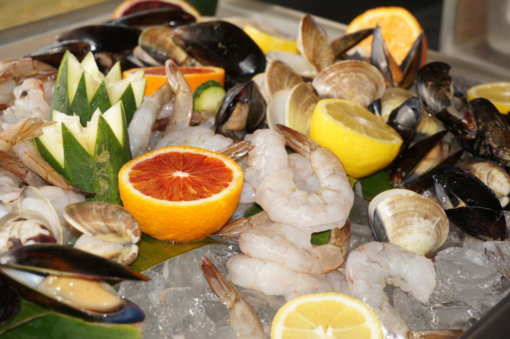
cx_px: 255
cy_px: 170
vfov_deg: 18.1
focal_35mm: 75
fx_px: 1061
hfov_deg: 27.0
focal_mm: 50
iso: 100
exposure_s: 1/160
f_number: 5.6
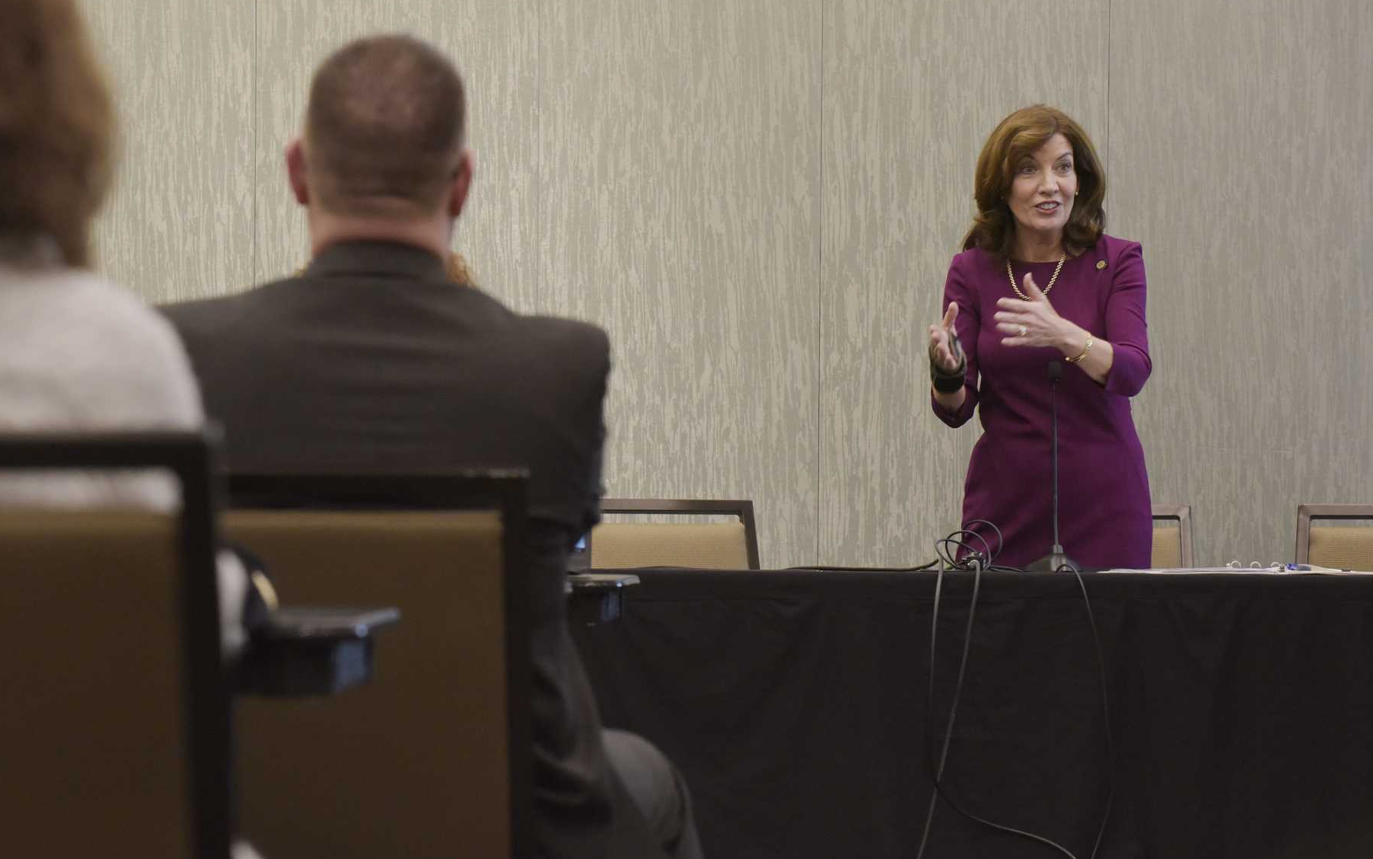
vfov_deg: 8.1
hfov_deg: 12.9
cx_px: 616
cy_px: 438
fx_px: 6063
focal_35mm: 162
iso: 2500
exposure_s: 1/60
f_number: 4
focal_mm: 140
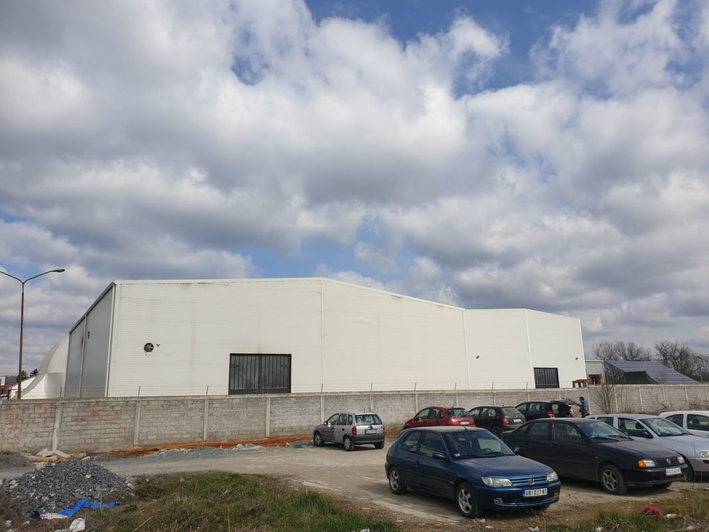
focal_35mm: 26
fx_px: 532
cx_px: 354
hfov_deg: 67.3
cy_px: 266
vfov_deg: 53.1
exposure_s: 1/2364
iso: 50
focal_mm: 4.3
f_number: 2.4
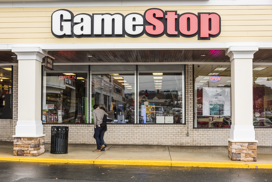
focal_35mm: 48
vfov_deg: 28.1
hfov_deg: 41.1
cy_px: 91
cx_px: 136
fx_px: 363
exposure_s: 1/125
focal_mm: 48
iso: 220
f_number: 8
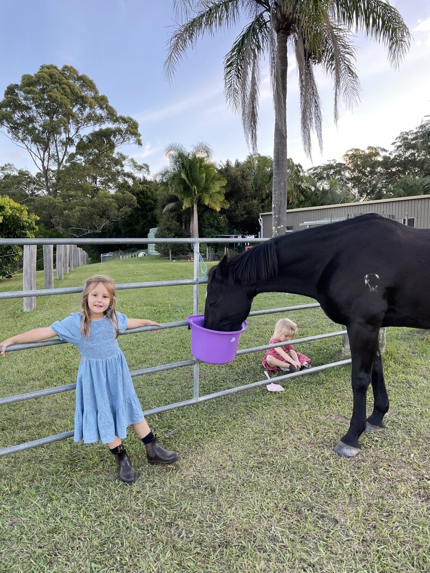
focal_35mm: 26
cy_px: 286
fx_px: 431
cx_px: 215
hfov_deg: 53.1
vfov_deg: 67.3
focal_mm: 4.2
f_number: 1.6
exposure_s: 1/150
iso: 32
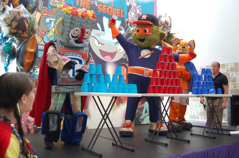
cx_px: 120
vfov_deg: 38.2
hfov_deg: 55.2
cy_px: 79
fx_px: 229
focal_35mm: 34
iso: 400
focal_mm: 23
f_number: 4.5
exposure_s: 1/80
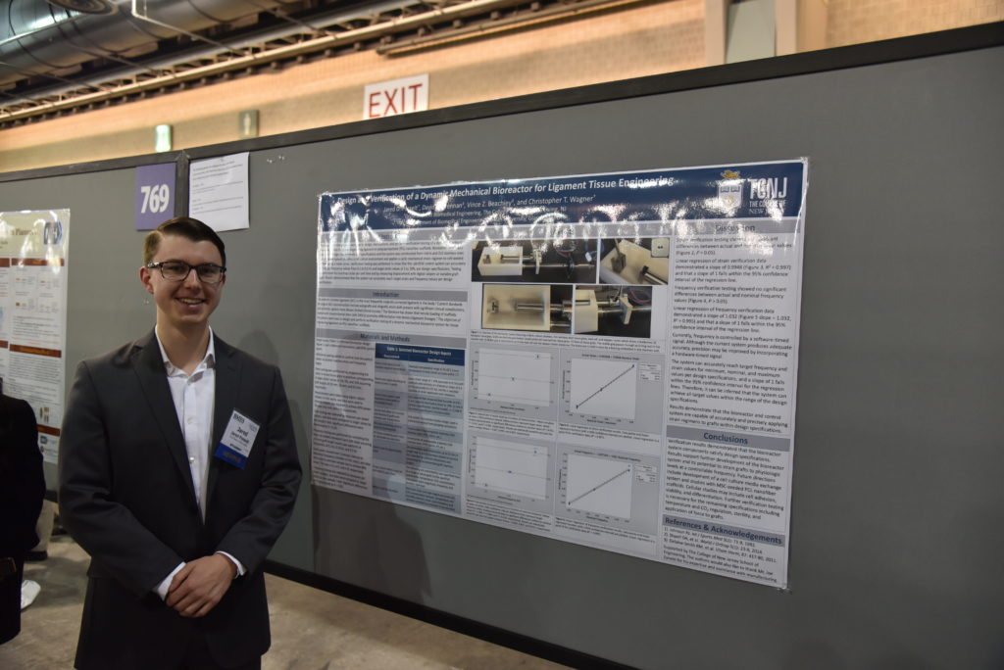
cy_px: 335
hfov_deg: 65.4
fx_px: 781
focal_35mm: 28
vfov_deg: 46.5
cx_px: 502
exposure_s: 1/80
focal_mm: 28
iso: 1000
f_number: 4
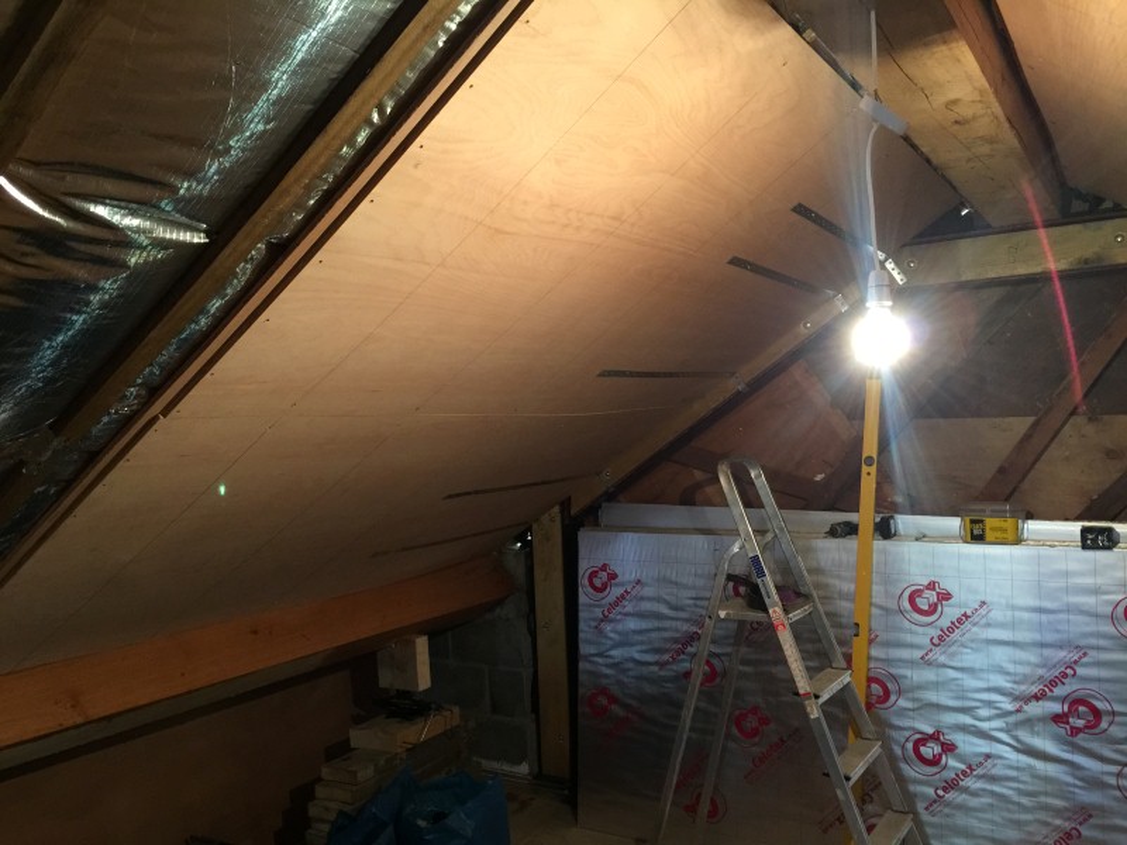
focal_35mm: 29
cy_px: 422
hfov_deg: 61.7
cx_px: 564
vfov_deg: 48.2
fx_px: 944
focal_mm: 4.15
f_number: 2.2
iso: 125
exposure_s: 1/15
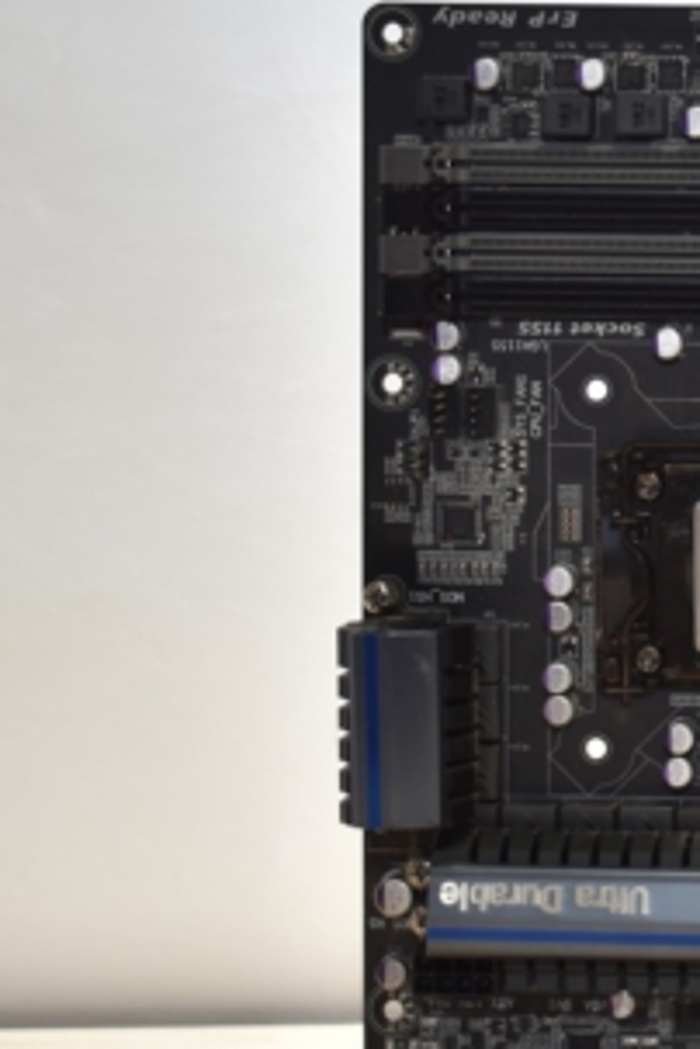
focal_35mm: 152
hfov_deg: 8.8
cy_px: 526
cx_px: 1105
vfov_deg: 13.5
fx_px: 4433
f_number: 4.8
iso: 100
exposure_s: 1/60
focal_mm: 40
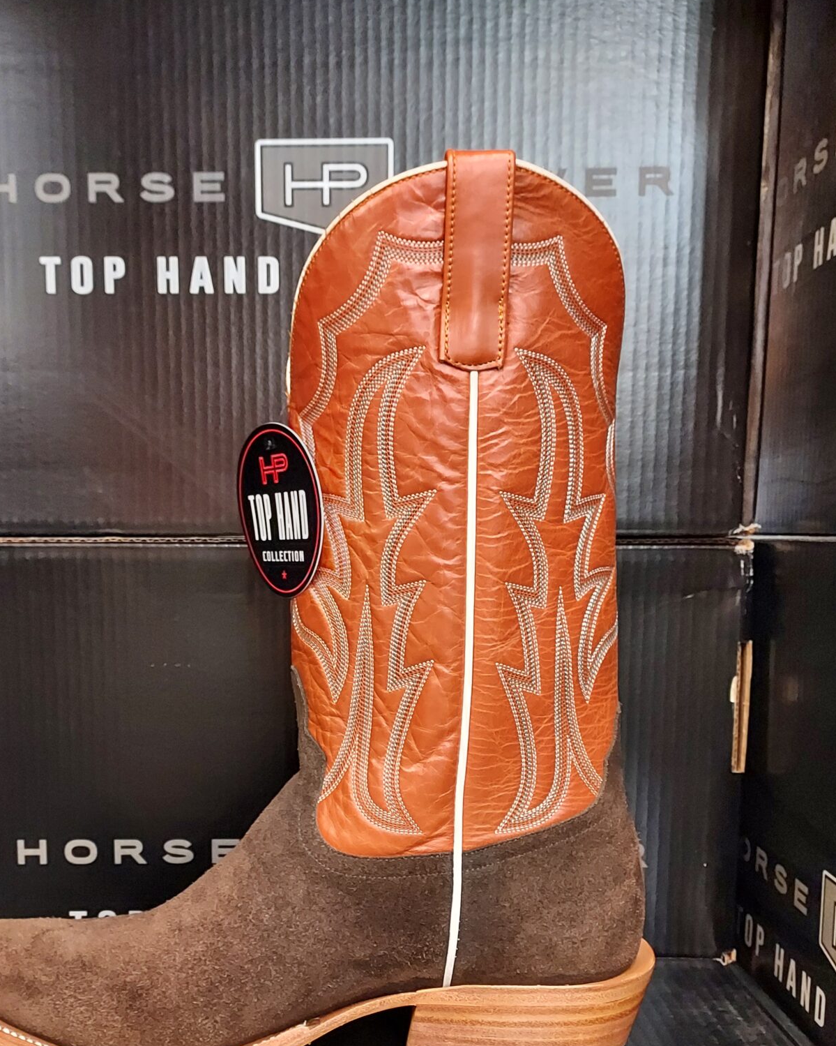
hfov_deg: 45.7
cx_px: 364
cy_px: 651
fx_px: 990
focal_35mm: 32
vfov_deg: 55.1
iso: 500
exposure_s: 1/30
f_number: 1.8
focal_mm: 4.6
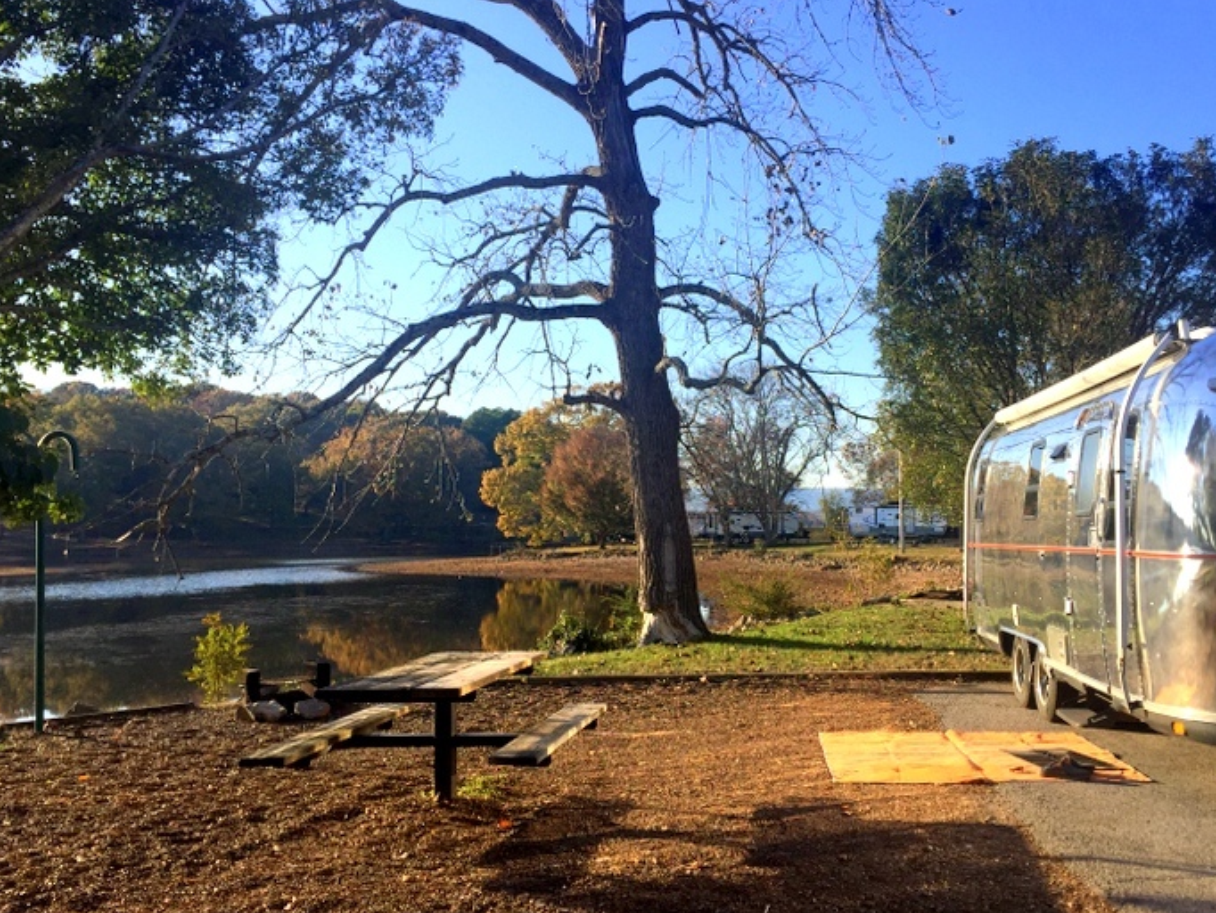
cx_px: 667
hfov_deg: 53.9
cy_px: 433
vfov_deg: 41.8
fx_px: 1195
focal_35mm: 34
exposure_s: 1/1319
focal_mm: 4.15
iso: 32
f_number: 2.2
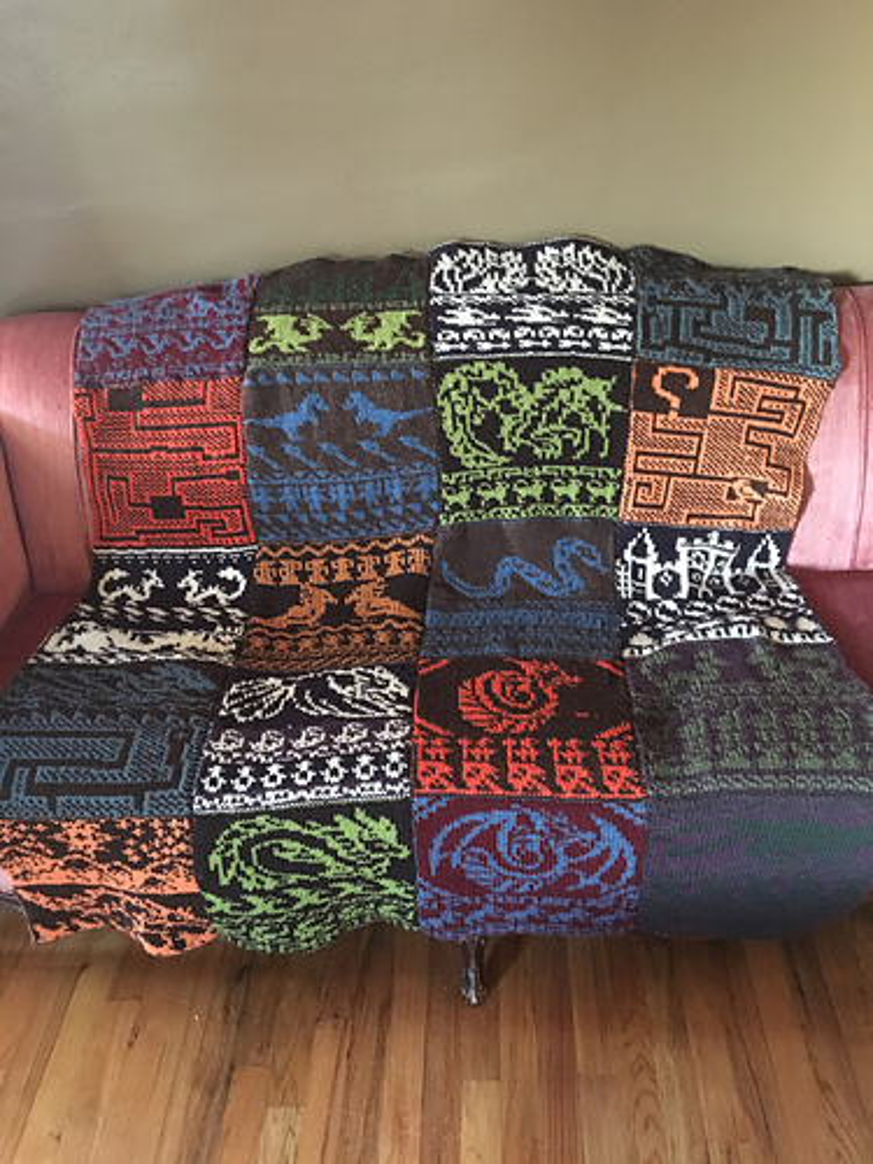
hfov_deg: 48.2
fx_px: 975
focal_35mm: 29
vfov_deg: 61.7
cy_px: 582
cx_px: 436
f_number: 2.2
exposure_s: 1/15
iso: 500
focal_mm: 4.15
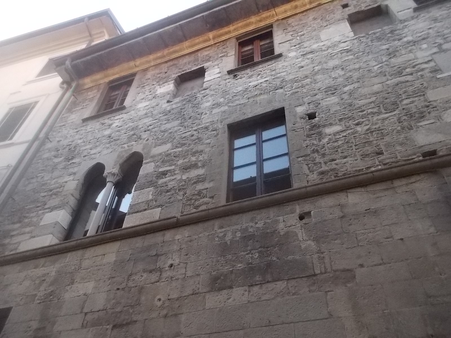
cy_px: 169
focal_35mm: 29
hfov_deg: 61.7
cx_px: 226
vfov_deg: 48.2
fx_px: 378
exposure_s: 1/250
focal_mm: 4.1
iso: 400
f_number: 3.3
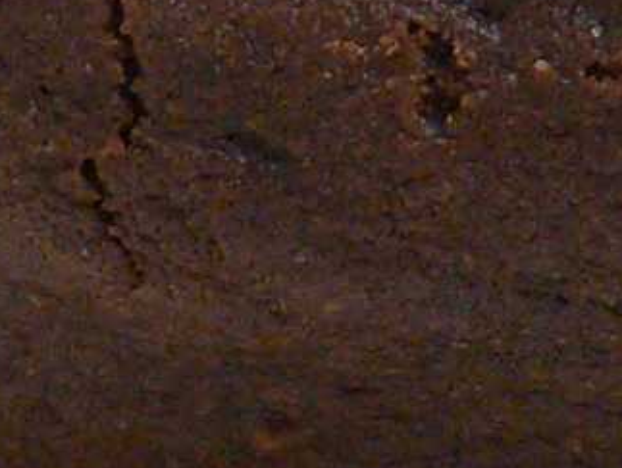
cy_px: -179
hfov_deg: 7.1
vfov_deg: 5.3
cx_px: -83
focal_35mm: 277
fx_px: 4983
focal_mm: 5.8
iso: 150
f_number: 2.8
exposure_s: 1/15
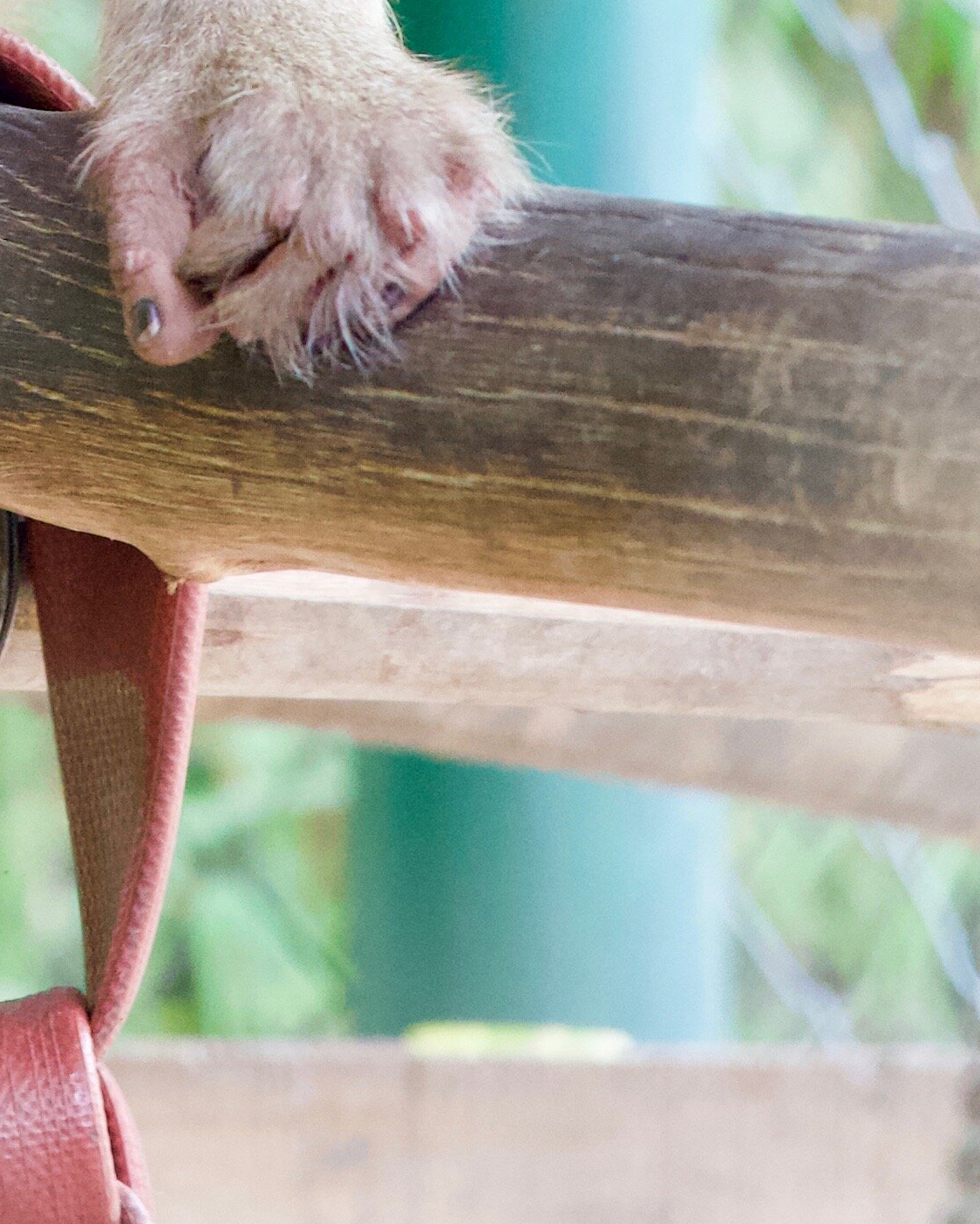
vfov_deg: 4.6
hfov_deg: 3.7
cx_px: -443
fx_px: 15257
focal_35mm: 421
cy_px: -881
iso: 3200
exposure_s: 1/125
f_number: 5
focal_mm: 105
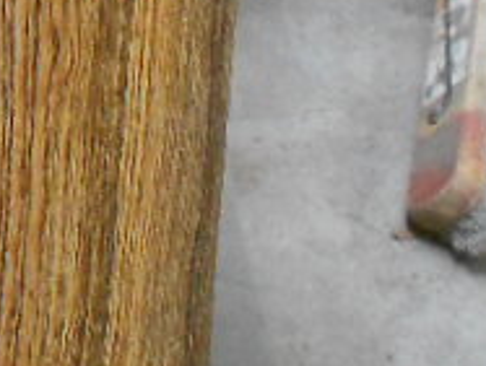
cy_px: -350
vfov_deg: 9.8
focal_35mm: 142
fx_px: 1997
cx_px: -395
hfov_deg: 12.6
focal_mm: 4.6
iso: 320
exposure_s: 1/30
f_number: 3.2
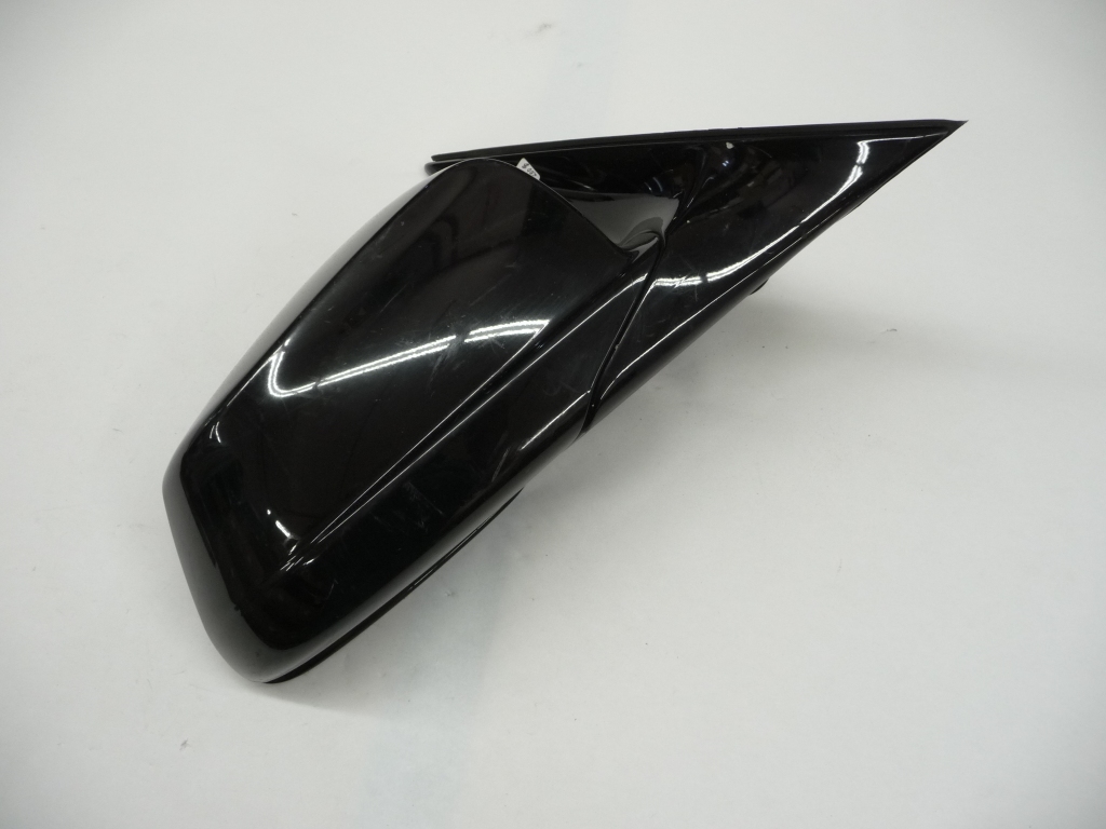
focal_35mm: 28
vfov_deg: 49.7
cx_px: 553
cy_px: 414
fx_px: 895
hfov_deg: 63.4
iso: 160
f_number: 3.3
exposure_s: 1/30
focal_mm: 4.7
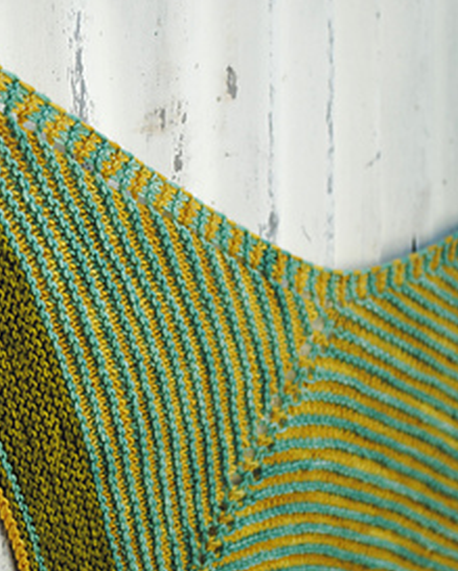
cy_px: 294
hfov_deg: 10.8
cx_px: 44
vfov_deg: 13.6
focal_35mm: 142
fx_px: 2400
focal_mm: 55
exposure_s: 1/125
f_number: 5.6
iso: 100
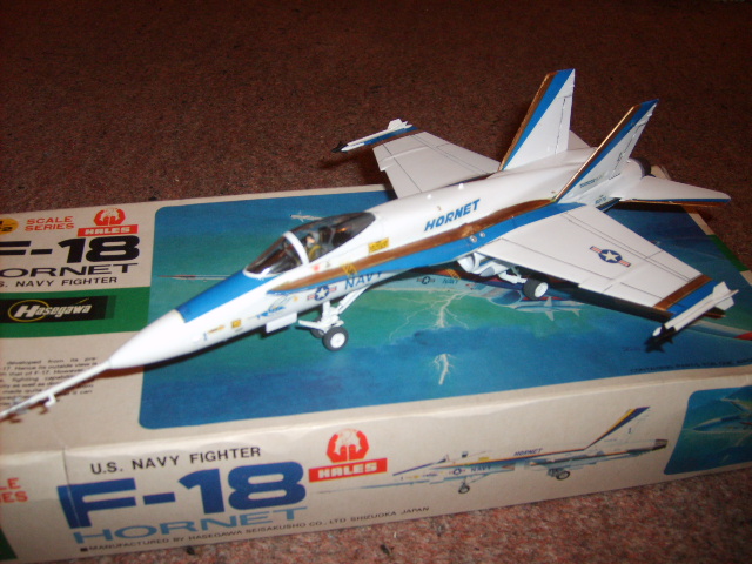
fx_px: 760
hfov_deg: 52.6
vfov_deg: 40.7
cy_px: 282
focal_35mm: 35
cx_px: 376
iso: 100
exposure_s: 1/45
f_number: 2.8
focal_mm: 5.8
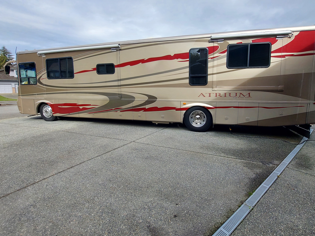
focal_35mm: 15
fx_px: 136
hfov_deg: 98.0
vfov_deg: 81.5
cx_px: 171
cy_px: 105
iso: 50
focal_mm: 1.74
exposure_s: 1/1057
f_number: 2.2
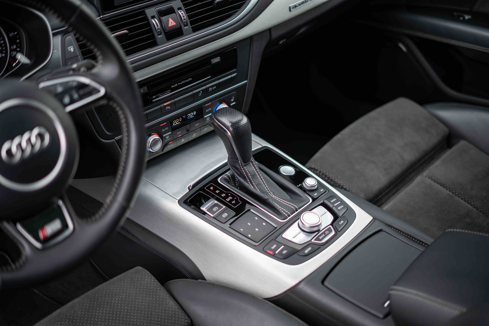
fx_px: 679
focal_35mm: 50
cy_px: 163
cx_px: 244
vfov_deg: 27.0
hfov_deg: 39.6
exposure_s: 1/250
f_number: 1.8
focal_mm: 50
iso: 100
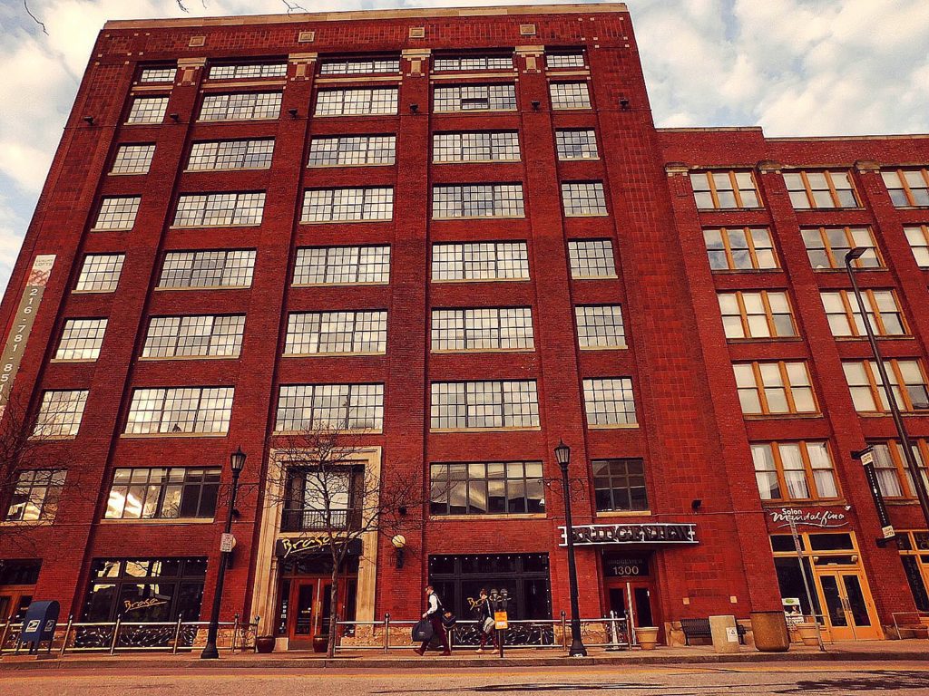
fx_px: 617
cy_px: 348
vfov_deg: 58.9
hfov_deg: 73.9
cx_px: 464
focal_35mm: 23
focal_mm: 4
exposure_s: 1/500
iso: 125
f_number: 3
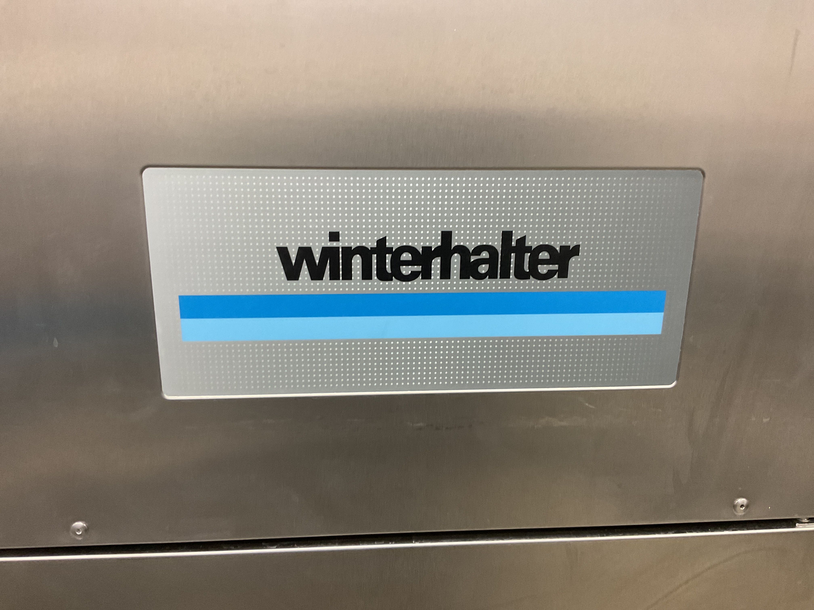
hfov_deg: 61.7
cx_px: 407
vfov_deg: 48.2
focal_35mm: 29
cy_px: 305
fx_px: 682
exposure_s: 1/50
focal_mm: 3
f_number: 1.8
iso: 160
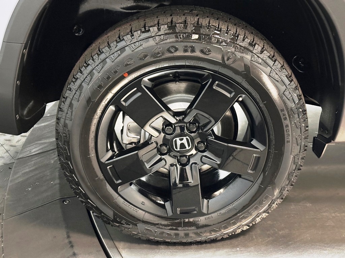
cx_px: 172
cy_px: 129
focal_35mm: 48
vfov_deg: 30.3
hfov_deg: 39.7
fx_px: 478
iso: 640
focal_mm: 6.86
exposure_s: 1/20
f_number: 1.78
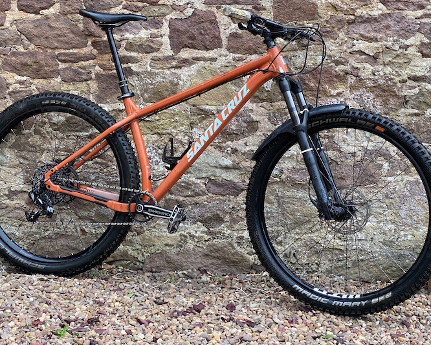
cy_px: 157
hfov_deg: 31.0
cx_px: 214
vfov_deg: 25.0
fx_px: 778
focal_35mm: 61
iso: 160
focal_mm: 6
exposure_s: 1/76
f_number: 2
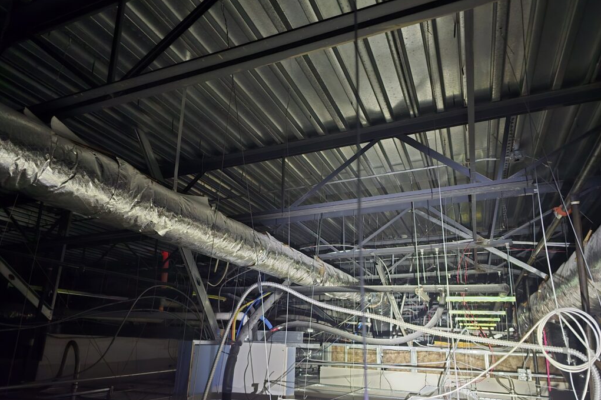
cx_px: 300
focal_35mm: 24
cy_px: 219
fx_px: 401
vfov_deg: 53.0
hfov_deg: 73.8
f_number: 1.7
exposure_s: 1/40
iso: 2500
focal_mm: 6.3
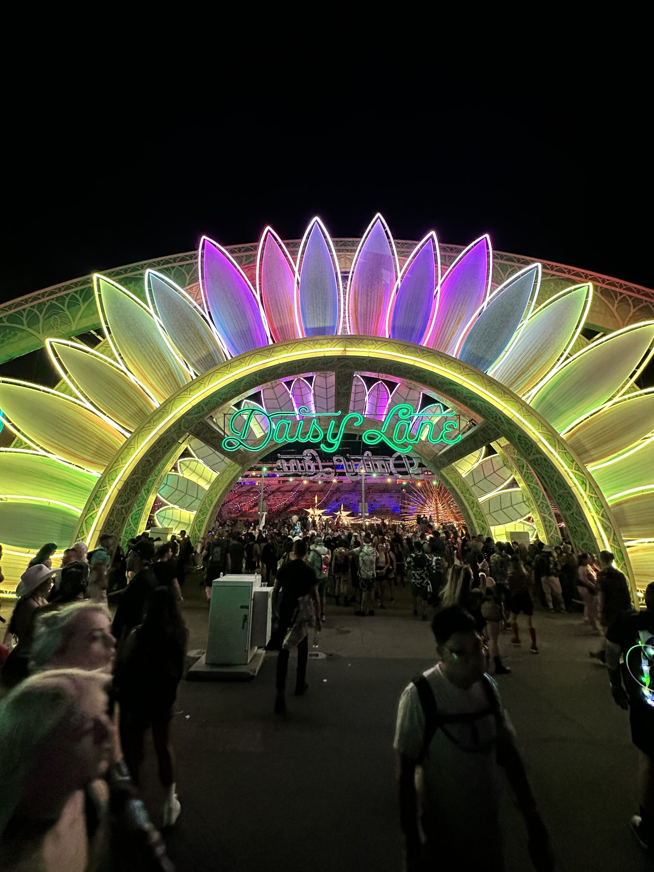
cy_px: 436
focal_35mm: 14
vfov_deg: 102.1
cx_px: 327
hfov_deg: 85.7
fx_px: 353
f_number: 2.2
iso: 500
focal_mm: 2.22
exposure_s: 1/54
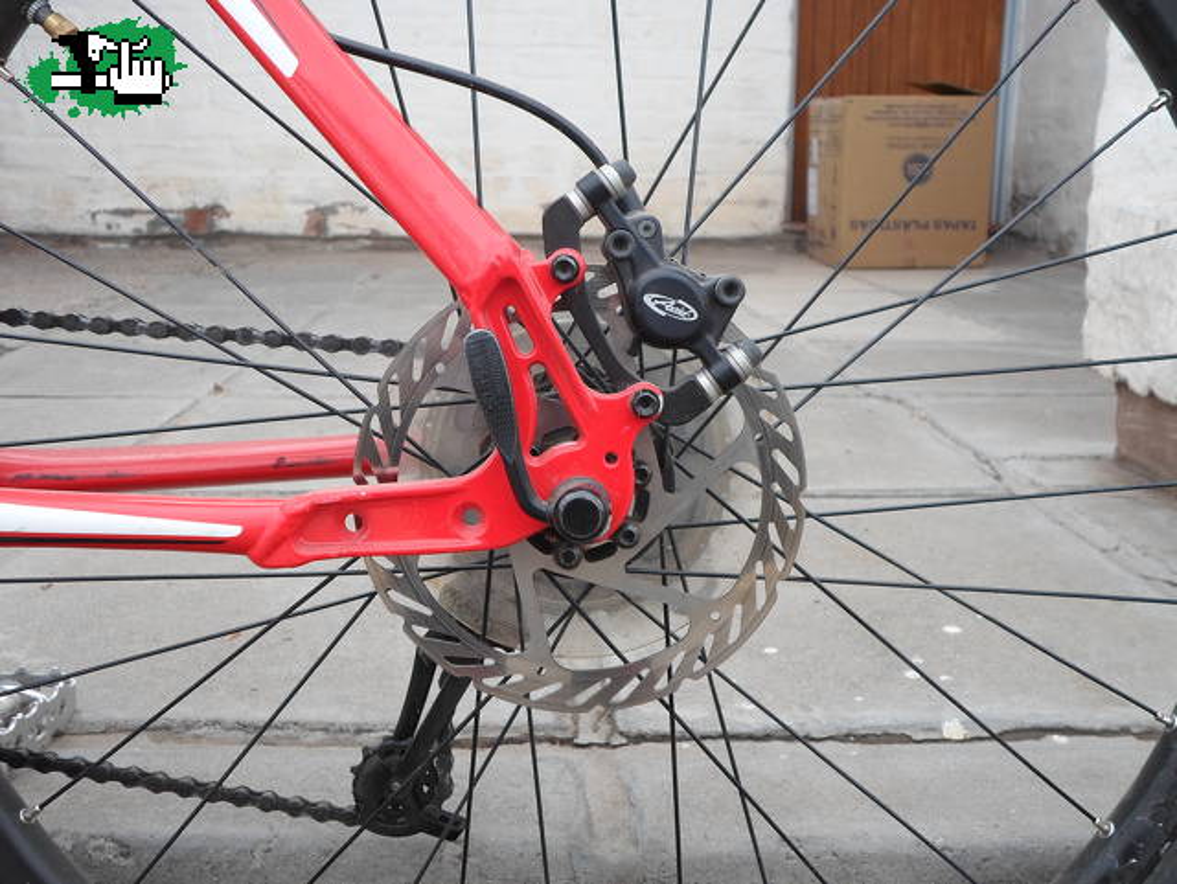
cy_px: 442
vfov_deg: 39.7
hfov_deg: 51.3
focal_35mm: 36
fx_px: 1225
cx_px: 588
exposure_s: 1/250
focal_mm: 6.5
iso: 80
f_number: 3
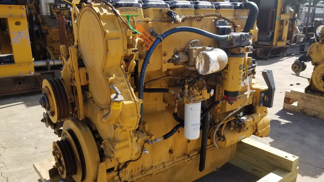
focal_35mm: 29
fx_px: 249
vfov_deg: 39.9
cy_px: 114
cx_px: 163
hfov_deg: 66.1
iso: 50
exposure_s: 1/1512
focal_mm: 4.25
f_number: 1.7
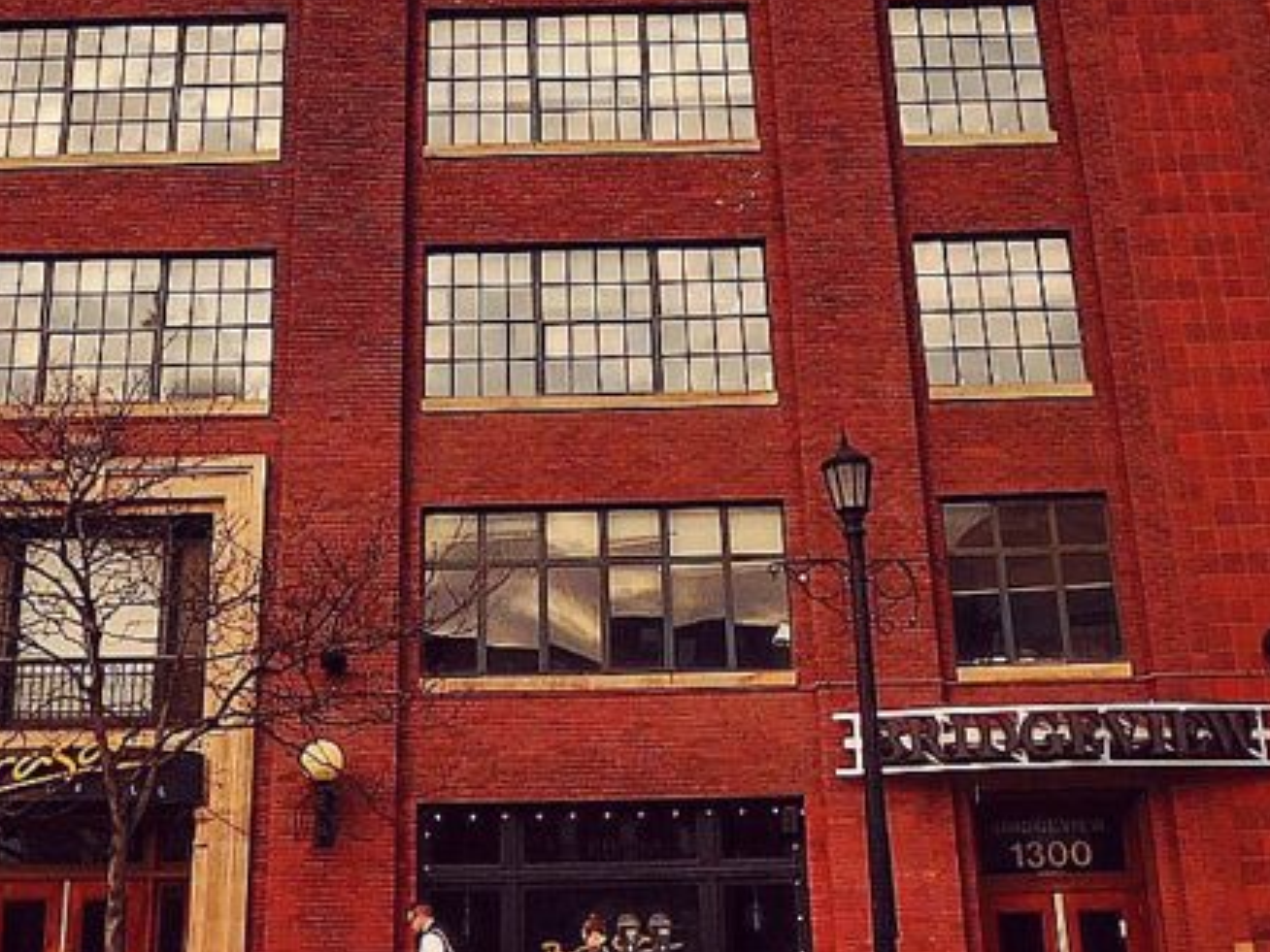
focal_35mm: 54
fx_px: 1981
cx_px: 533
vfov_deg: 26.3
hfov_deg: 35.5
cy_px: 140
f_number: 3
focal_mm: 4
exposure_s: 1/500
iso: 125
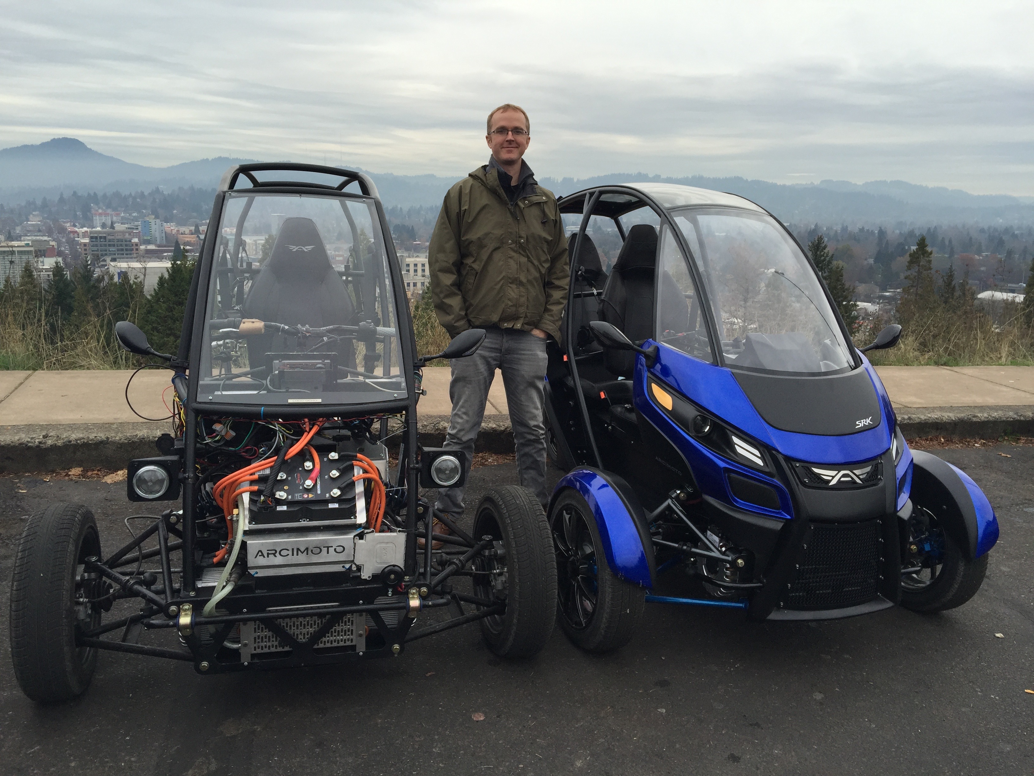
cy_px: 388
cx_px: 517
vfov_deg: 48.2
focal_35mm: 29
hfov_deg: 61.7
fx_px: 866
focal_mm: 4.15
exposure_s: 1/455
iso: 32
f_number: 2.2
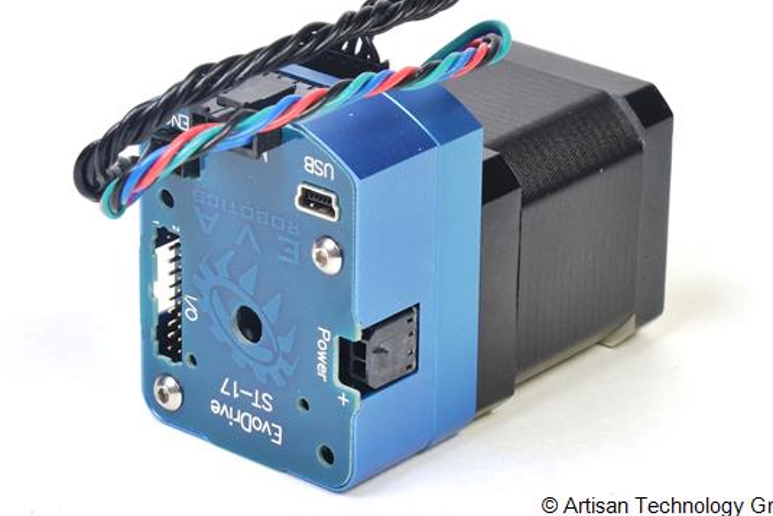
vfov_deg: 14.8
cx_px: 389
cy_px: 231
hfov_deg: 22.0
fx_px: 1988
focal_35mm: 93
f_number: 13
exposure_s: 1/200
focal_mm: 55
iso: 200
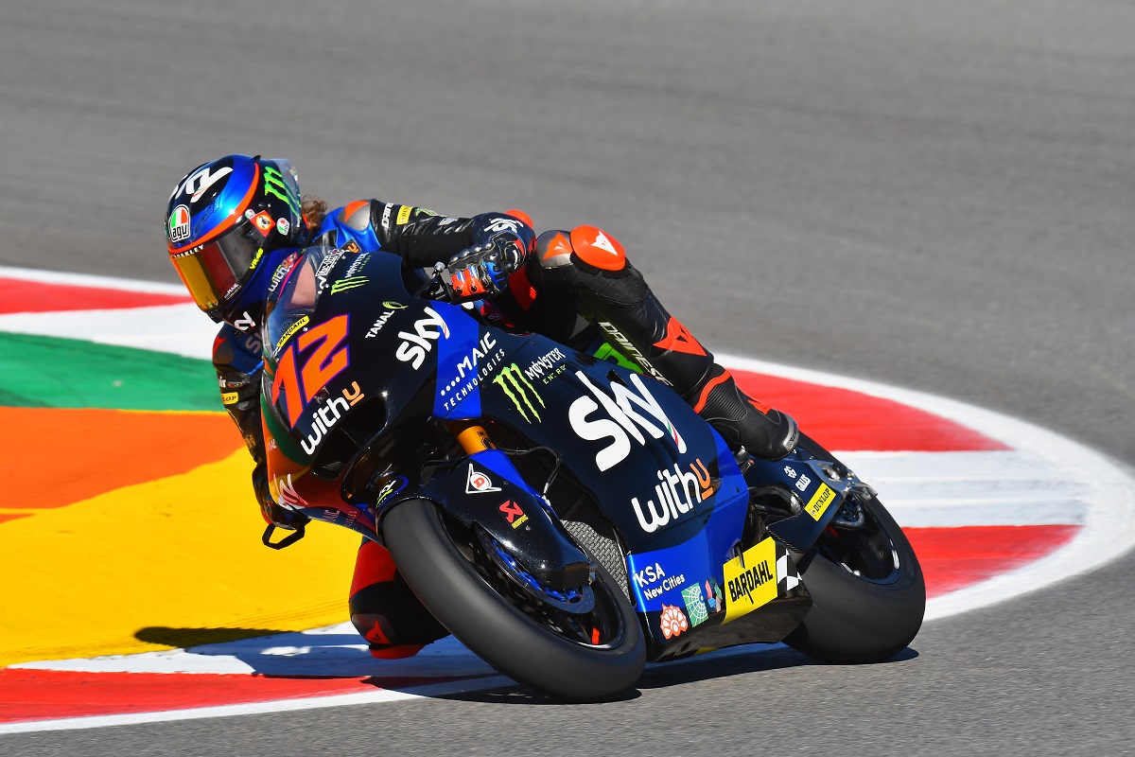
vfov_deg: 1.8
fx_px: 23644
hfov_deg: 2.7
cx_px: 568
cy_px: 378
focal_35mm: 750
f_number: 10
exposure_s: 1/640
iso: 200
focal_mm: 500
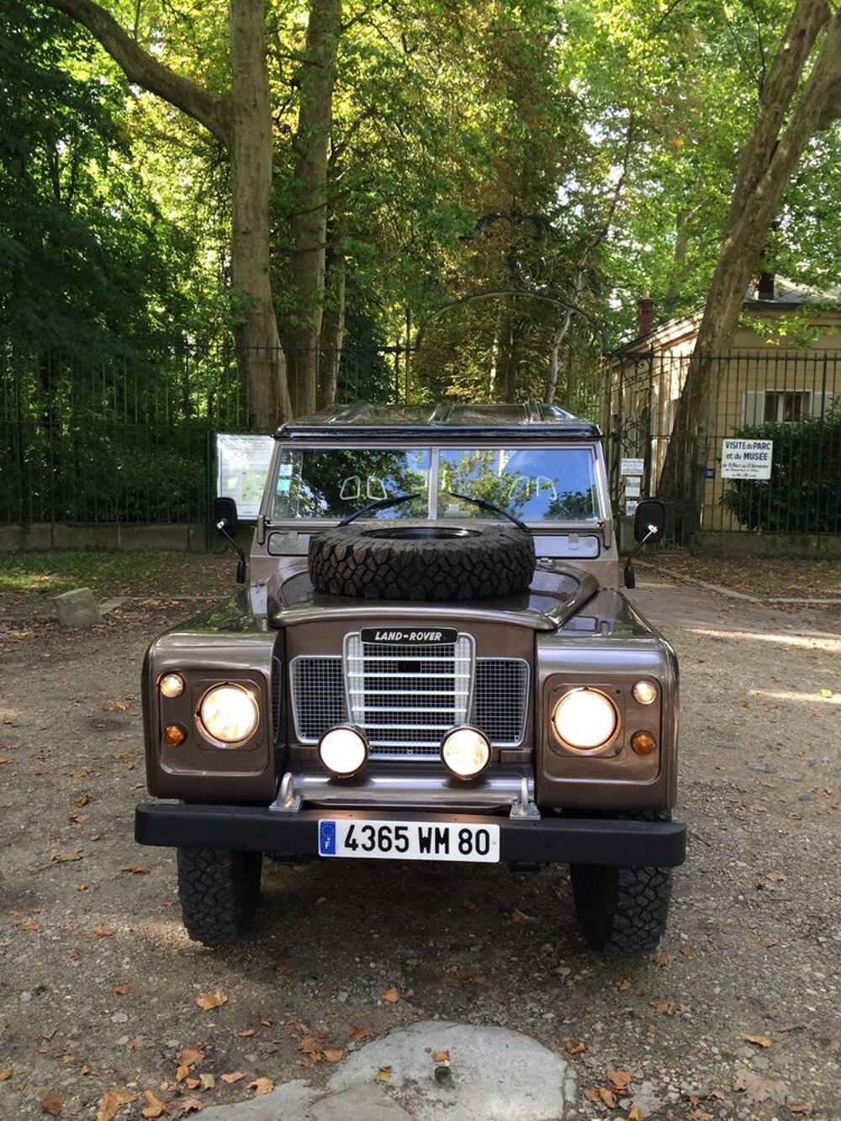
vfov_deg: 60.0
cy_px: 560
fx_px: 972
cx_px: 420
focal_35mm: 30
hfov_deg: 46.8
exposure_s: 1/120
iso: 64
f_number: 2.2
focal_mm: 4.12
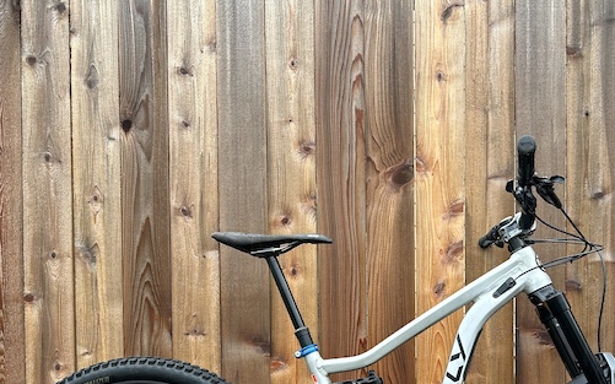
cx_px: 415
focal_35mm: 44
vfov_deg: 28.1
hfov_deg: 44.5
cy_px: 346
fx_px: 737
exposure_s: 1/137
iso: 64
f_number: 1.5
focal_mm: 5.7
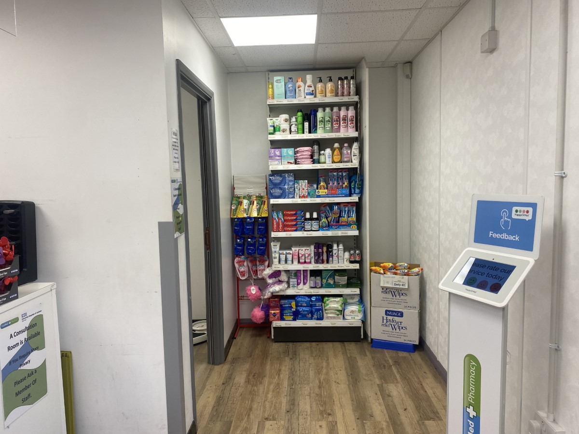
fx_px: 435
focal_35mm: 26
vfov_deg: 53.1
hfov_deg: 67.3
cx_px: 290
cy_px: 217
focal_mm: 4.25
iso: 64
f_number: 1.8
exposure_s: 1/100
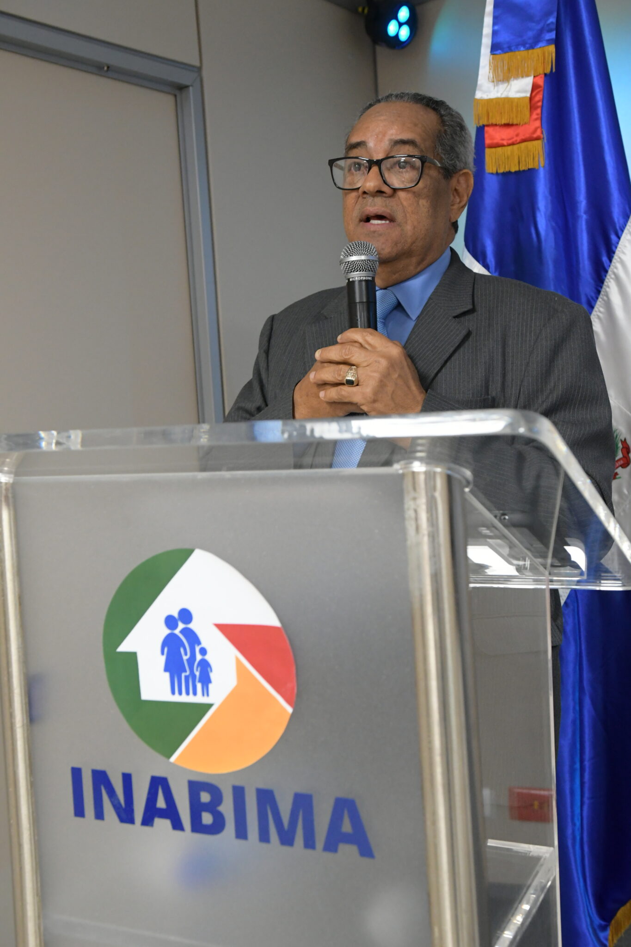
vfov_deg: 46.4
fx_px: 1104
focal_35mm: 42
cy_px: 474
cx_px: 316
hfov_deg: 31.9
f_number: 3.5
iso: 3200
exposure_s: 1/125
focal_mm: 28
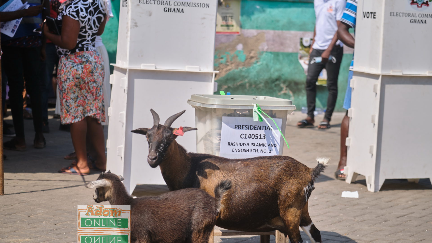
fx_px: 974
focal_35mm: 85
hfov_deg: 25.0
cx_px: 216
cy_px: 143
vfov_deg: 14.2
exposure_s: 1/3200
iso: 160
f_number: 2.8
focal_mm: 54.1
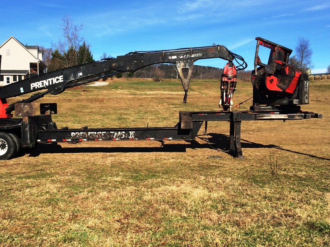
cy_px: 123
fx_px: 362
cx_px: 138
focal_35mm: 38
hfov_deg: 48.8
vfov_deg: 37.7
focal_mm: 4.12
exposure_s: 1/2283
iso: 40
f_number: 2.2
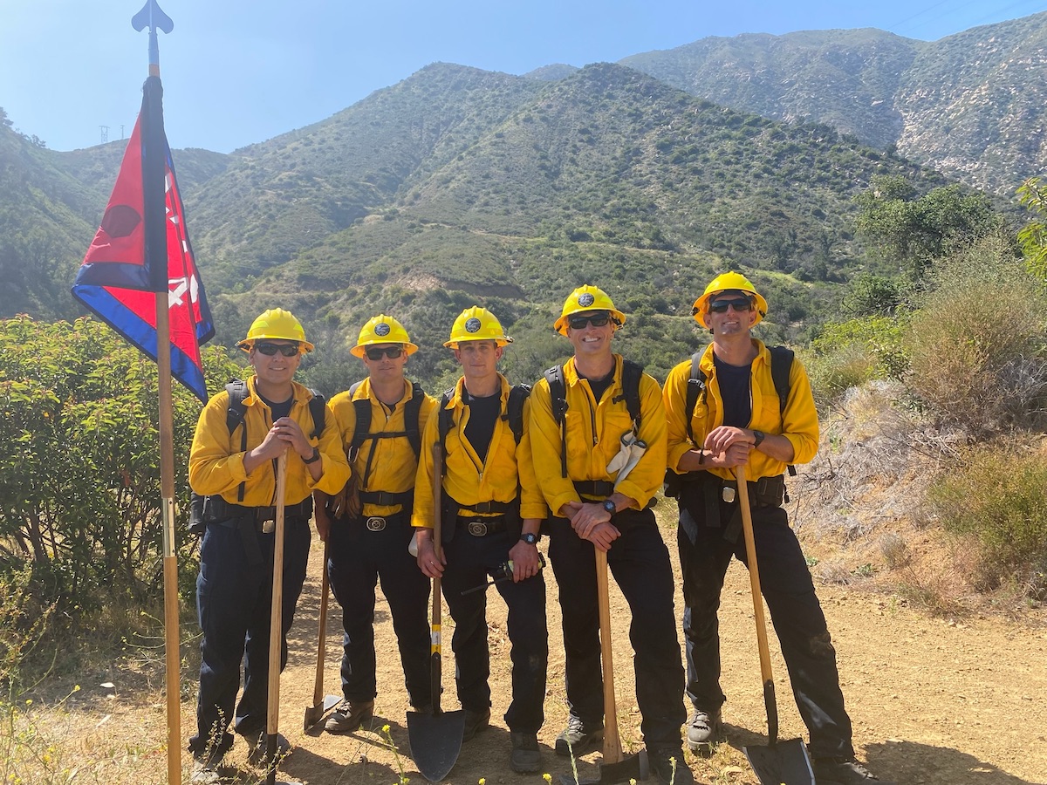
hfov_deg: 67.3
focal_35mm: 26
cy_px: 392
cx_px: 524
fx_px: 786
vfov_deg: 53.1
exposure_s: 1/1245
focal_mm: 4.25
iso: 32
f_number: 1.8
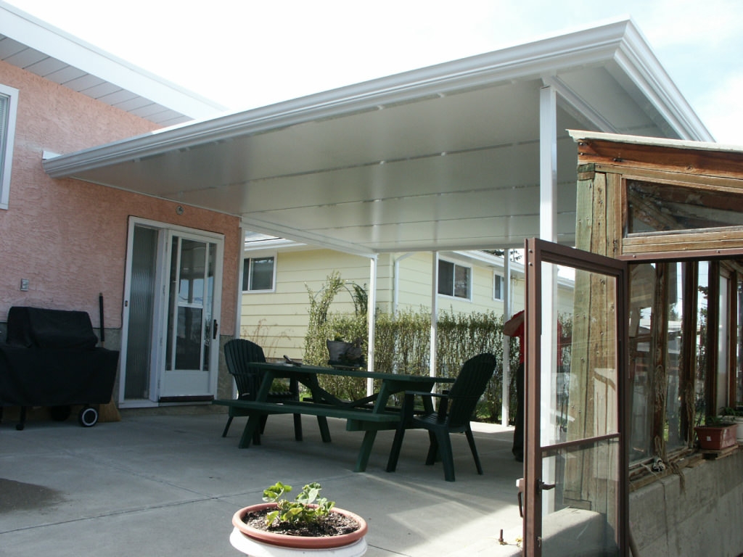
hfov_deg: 58.4
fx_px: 665
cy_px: 278
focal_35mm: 31
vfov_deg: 45.4
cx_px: 372
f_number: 5.6
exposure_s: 1/180
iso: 100
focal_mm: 8.19
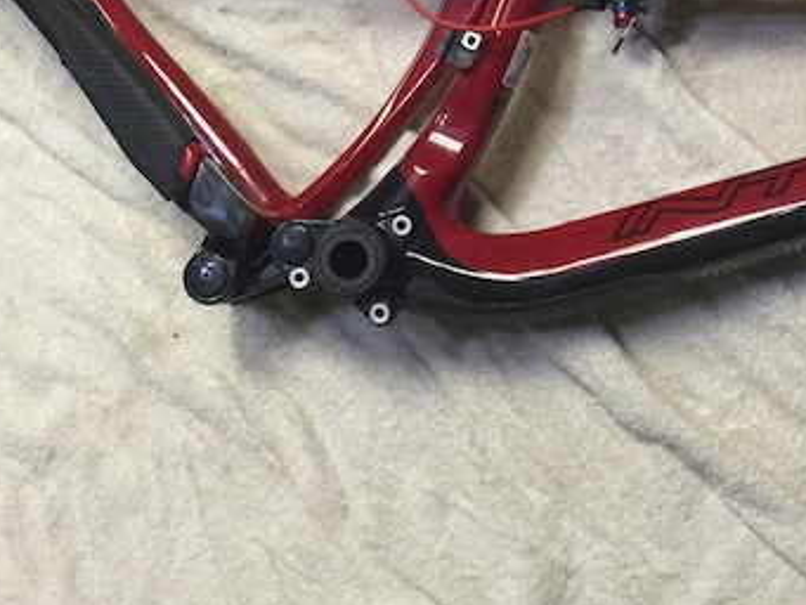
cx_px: 681
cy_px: 173
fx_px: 1584
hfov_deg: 27.8
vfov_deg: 21.5
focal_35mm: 68
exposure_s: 1/30
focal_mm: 4.15
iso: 200
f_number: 2.2
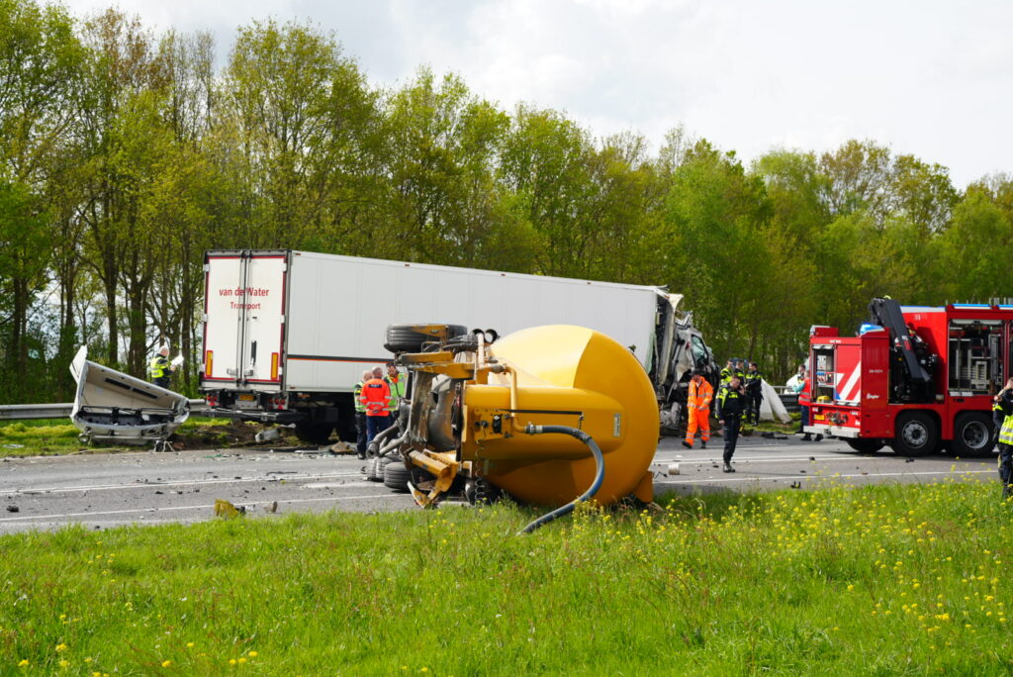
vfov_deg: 20.6
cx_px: 506
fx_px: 1858
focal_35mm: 66
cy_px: 338
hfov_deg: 30.5
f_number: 5
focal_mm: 66
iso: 100
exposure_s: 1/400
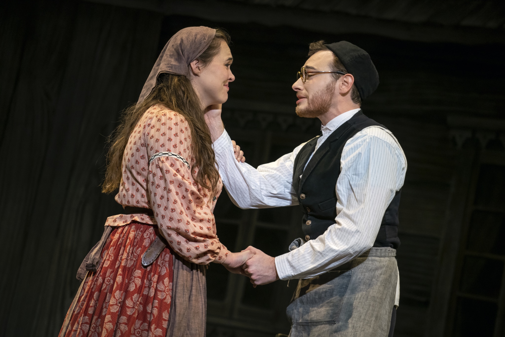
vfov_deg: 7.5
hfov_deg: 11.3
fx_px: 2553
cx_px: 252
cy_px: 168
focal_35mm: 182
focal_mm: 182
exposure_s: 1/320
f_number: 4.5
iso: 2500
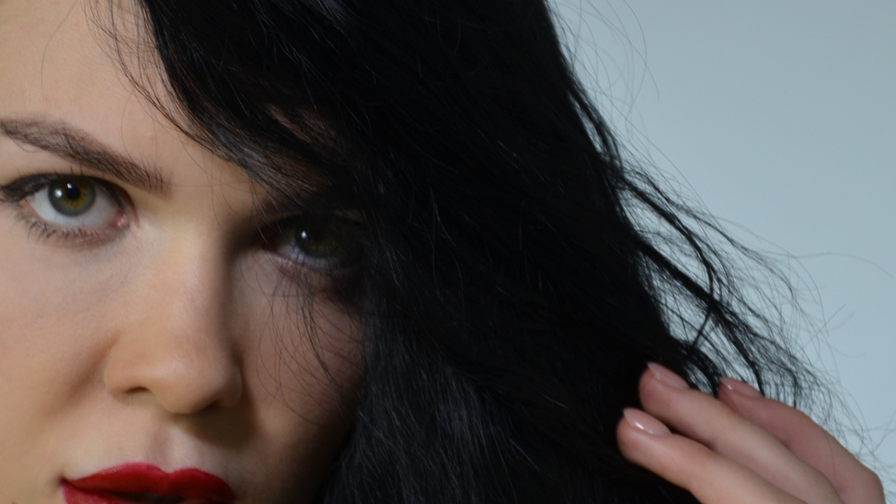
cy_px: 394
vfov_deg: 6.2
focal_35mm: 197
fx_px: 4678
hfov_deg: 10.9
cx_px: 295
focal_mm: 75
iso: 400
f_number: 5.3
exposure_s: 1/60
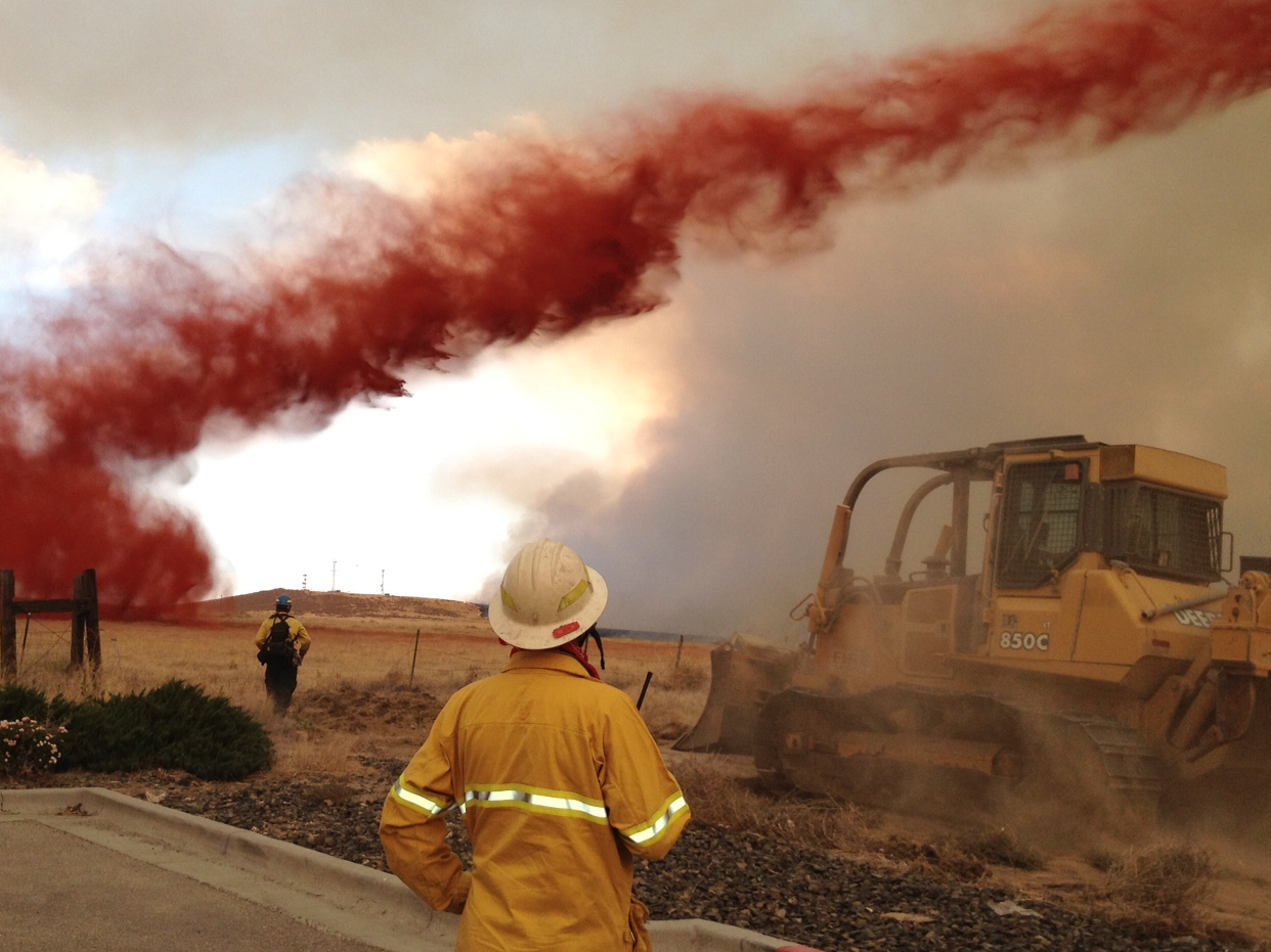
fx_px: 1689
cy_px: 373
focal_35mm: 46
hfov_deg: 41.2
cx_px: 547
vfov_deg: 31.4
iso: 64
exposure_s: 1/606
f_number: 2.4
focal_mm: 4.28
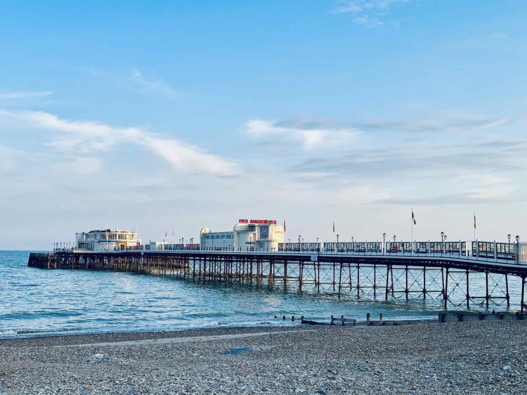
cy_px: 198
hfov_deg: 39.7
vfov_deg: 30.3
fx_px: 731
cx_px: 264
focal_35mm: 48
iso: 64
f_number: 1.78
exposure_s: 1/1681
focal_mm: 6.76
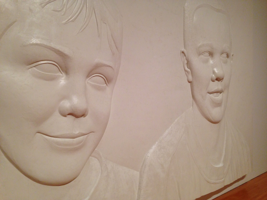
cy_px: 100
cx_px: 134
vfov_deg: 42.9
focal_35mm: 33
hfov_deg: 55.4
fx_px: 255
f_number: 2.4
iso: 125
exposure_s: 1/20
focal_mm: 4.12
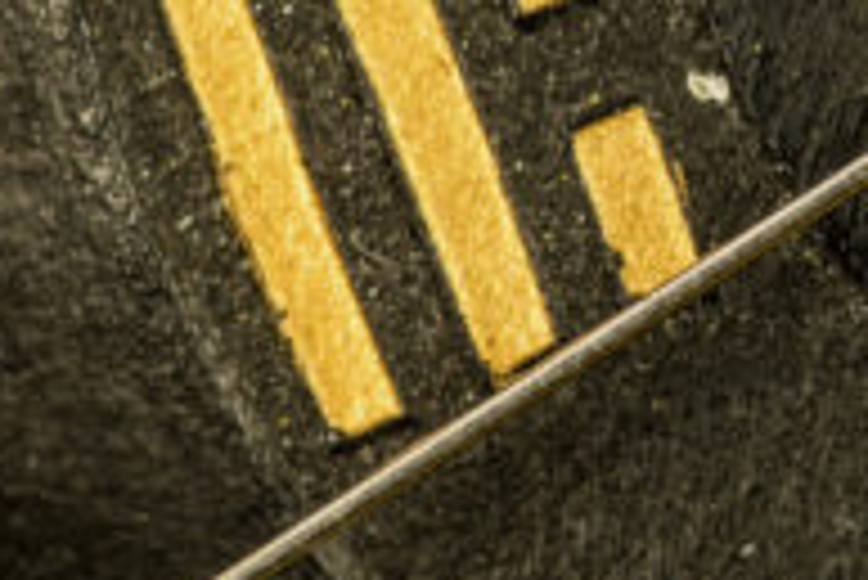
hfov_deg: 3.7
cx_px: 1588
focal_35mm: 558
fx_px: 13464
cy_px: -299
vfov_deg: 2.5
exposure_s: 1/40
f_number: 14
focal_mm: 105
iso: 200
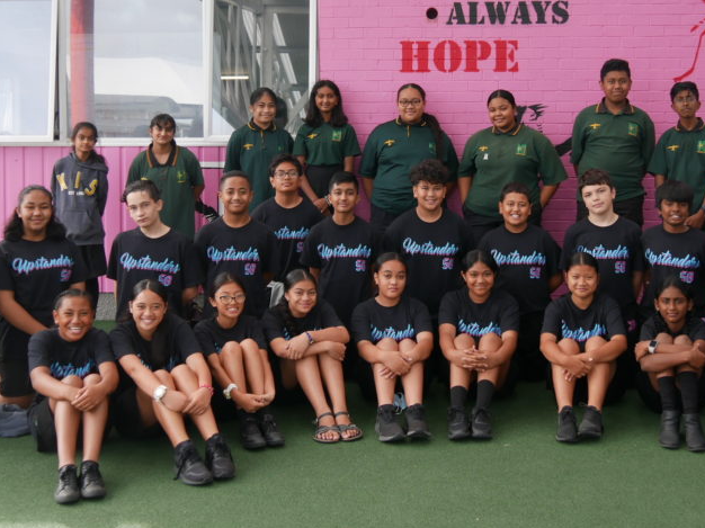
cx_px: 386
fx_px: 957
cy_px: 171
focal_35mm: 47
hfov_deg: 40.4
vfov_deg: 30.6
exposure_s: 1/250
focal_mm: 15
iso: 200
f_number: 3.6
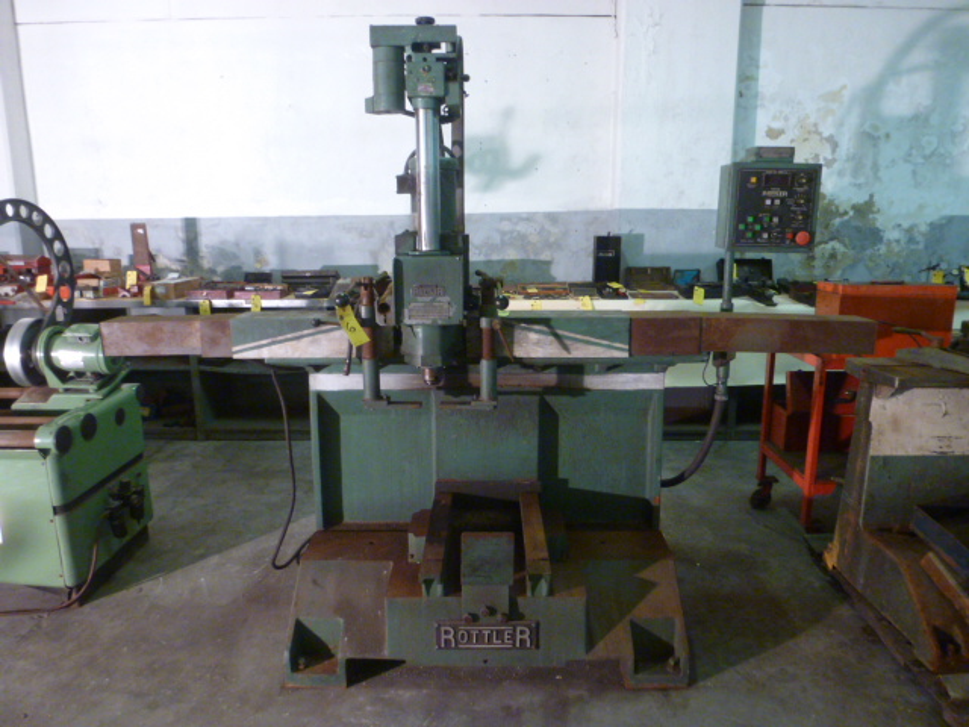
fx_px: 672
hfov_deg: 71.6
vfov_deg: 56.8
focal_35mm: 24
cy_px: 364
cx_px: 484
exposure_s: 1/8
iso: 400
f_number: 3.3
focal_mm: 4.3
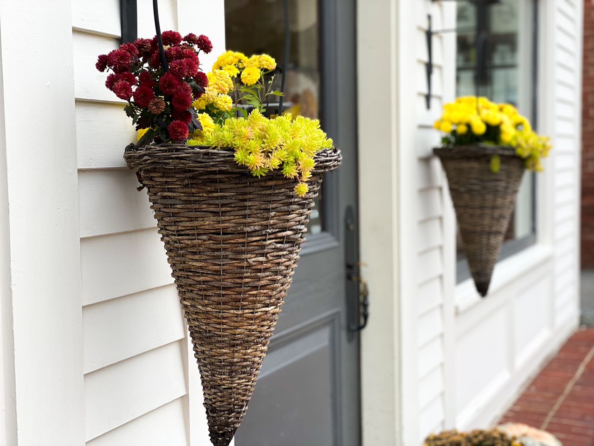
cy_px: 223
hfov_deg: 36.8
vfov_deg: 28.0
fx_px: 892
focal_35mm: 52
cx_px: 297
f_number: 2
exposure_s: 1/280
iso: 20
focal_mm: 6
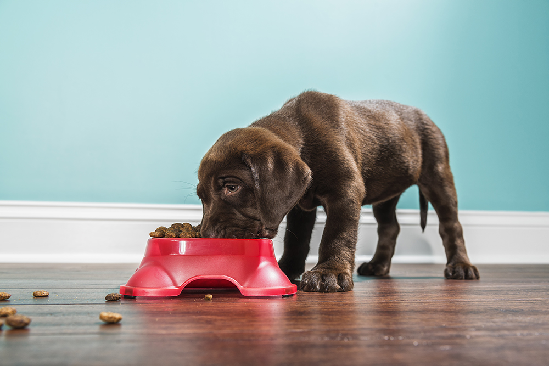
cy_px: 183
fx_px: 488
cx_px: 274
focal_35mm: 32
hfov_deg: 58.7
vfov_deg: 41.1
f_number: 7.1
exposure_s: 1/200
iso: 250
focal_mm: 32
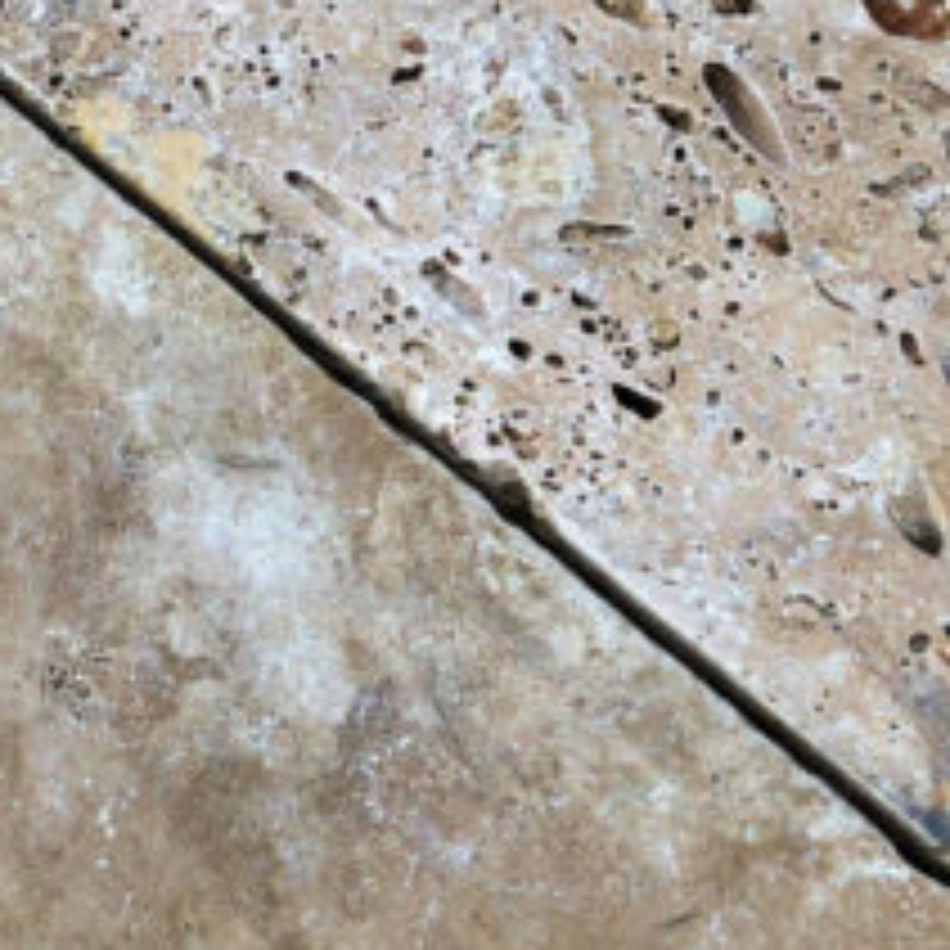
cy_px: 268
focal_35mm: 85
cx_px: -176
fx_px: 2639
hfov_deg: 19.3
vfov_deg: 20.3
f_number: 1.8
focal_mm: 3.99
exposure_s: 1/934
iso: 20
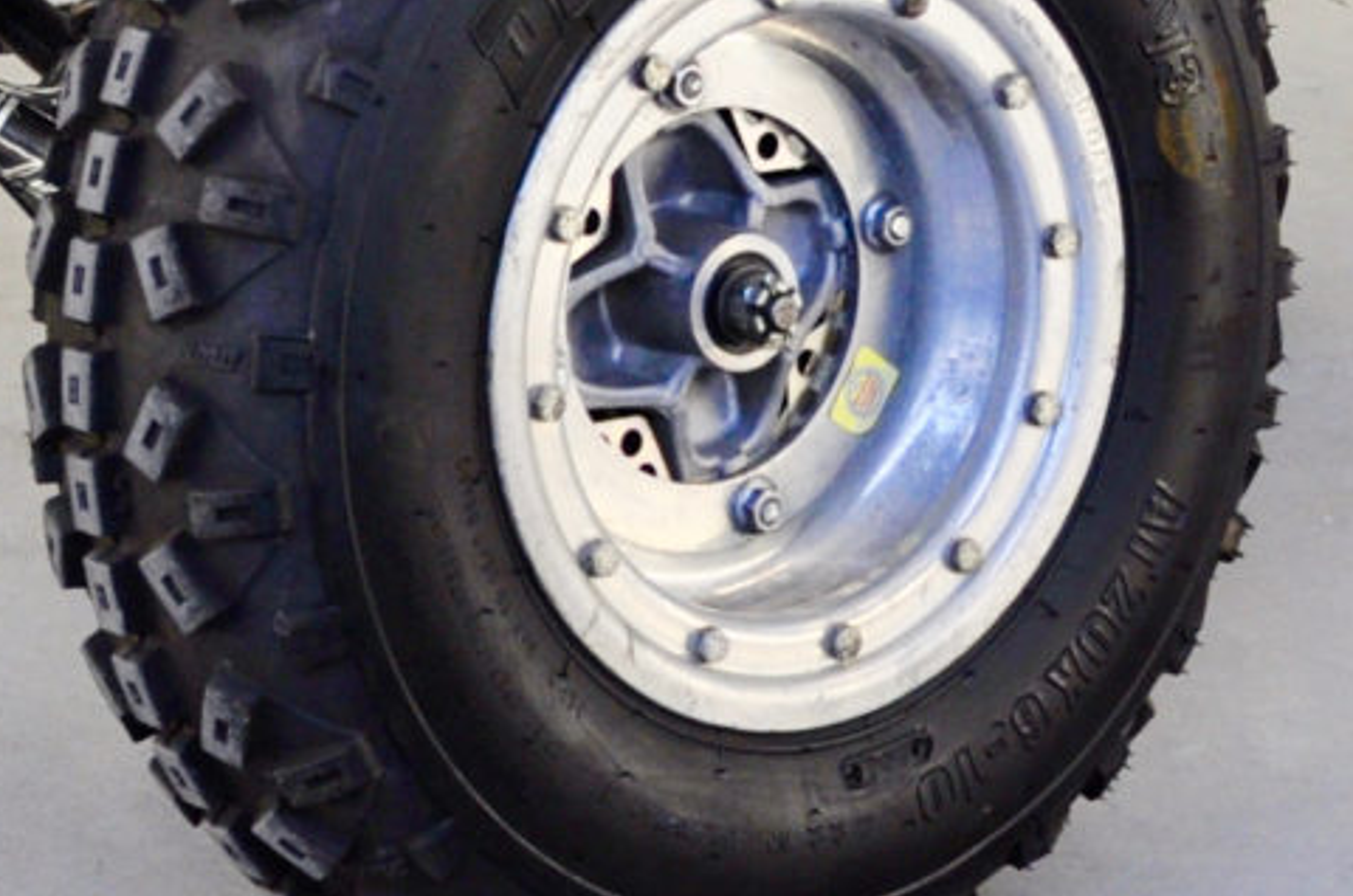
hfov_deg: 12.8
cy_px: -589
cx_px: 251
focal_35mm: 160
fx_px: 6006
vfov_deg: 8.3
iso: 400
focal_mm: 25
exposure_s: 1/80
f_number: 4.5
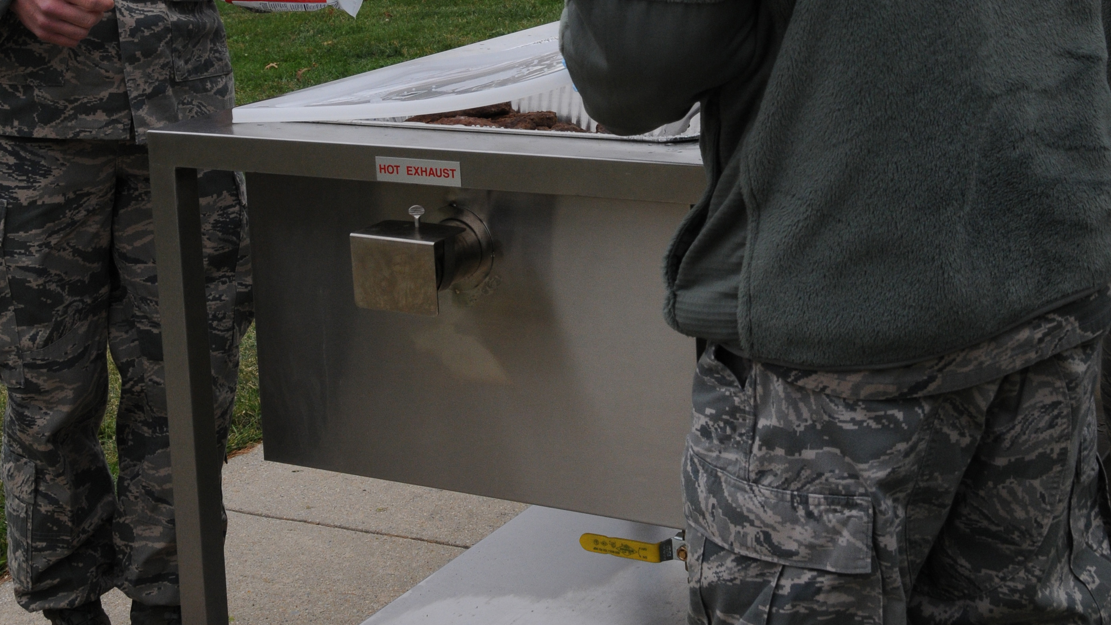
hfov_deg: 32.5
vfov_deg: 18.1
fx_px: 1909
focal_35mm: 65
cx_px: 549
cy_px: -19
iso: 500
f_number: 10
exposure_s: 1/400
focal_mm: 27
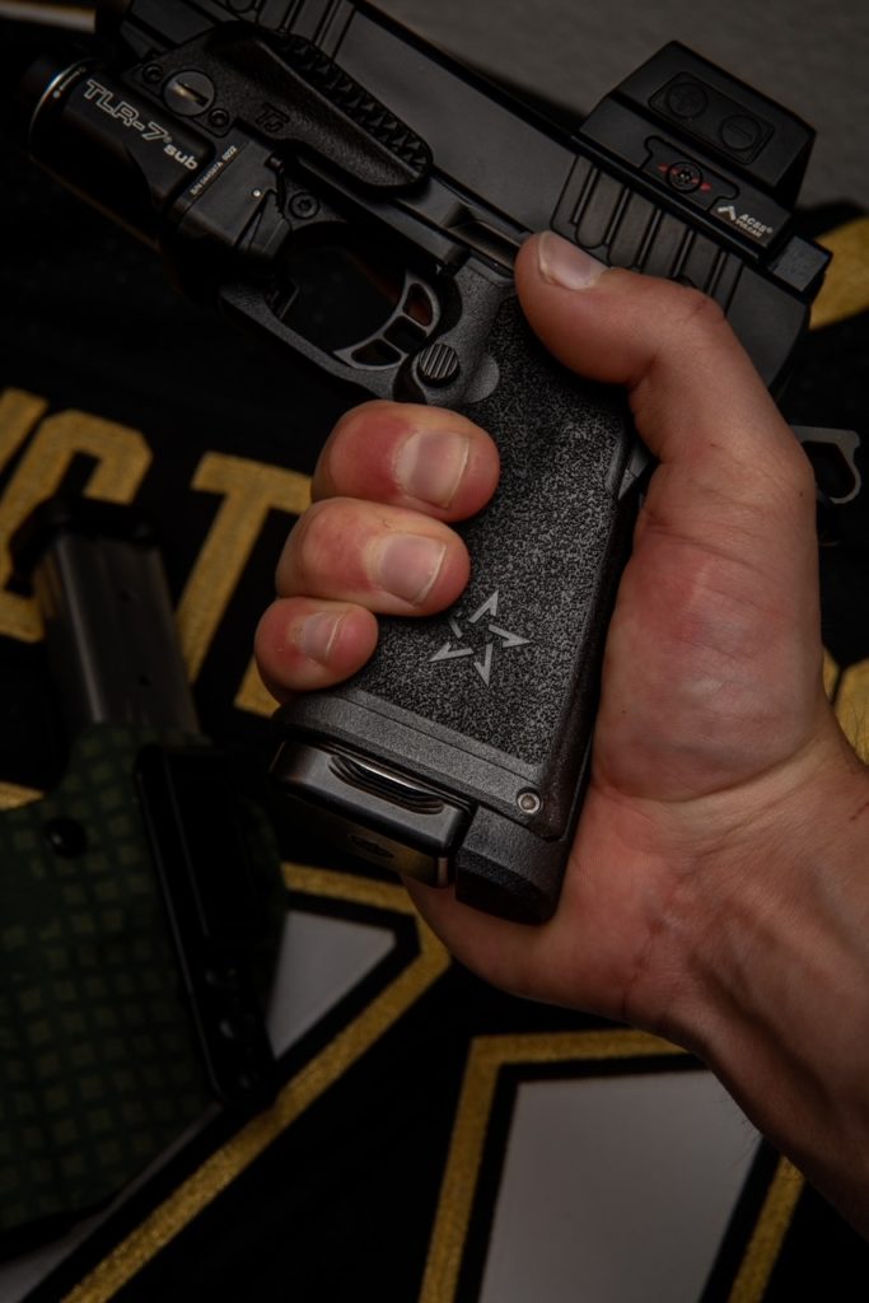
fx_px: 2534
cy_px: 652
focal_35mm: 70
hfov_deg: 19.5
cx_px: 434
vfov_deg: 28.8
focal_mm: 70
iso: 400
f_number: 13
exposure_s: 1/100
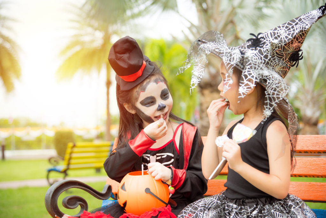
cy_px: 109
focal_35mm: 78
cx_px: 163
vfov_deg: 17.5
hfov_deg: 26.0
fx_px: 707
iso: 200
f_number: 4.5
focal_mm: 78
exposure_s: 1/500
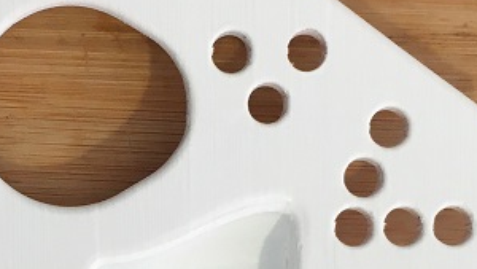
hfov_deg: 19.7
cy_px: 279
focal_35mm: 106
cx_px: 27
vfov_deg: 11.3
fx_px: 1341
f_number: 2.2
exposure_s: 1/33
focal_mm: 4.15
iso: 64
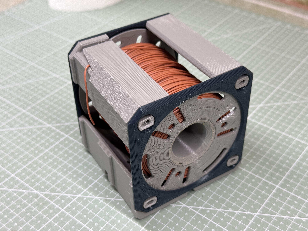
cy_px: 116
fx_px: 427
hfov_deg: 39.7
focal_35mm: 48
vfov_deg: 30.3
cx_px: 154
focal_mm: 6.76
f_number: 1.78
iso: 64
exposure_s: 1/100
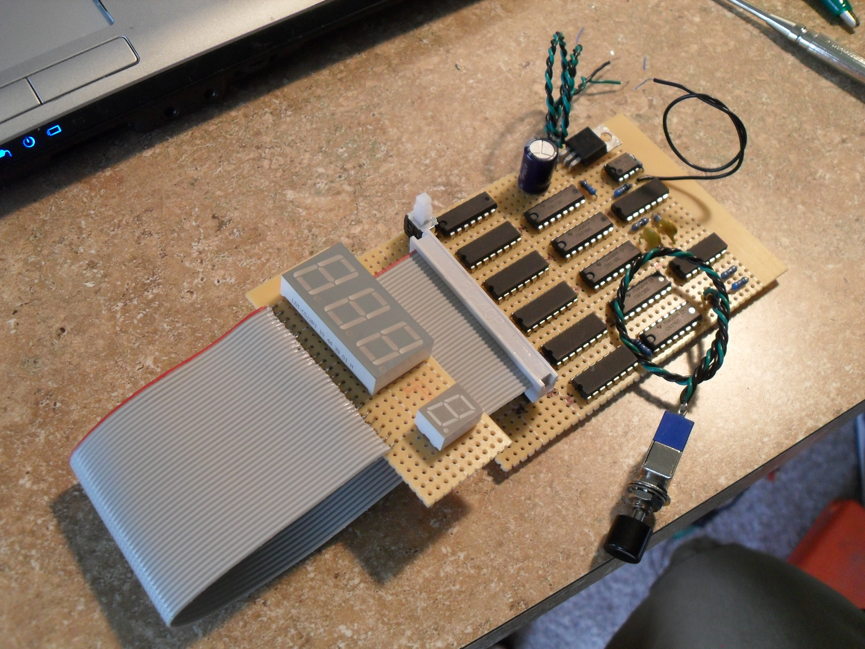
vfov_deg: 39.7
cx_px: 425
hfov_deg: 51.4
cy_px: 333
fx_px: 900
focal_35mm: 36
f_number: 2.8
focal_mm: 6.2
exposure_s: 1/30
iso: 200
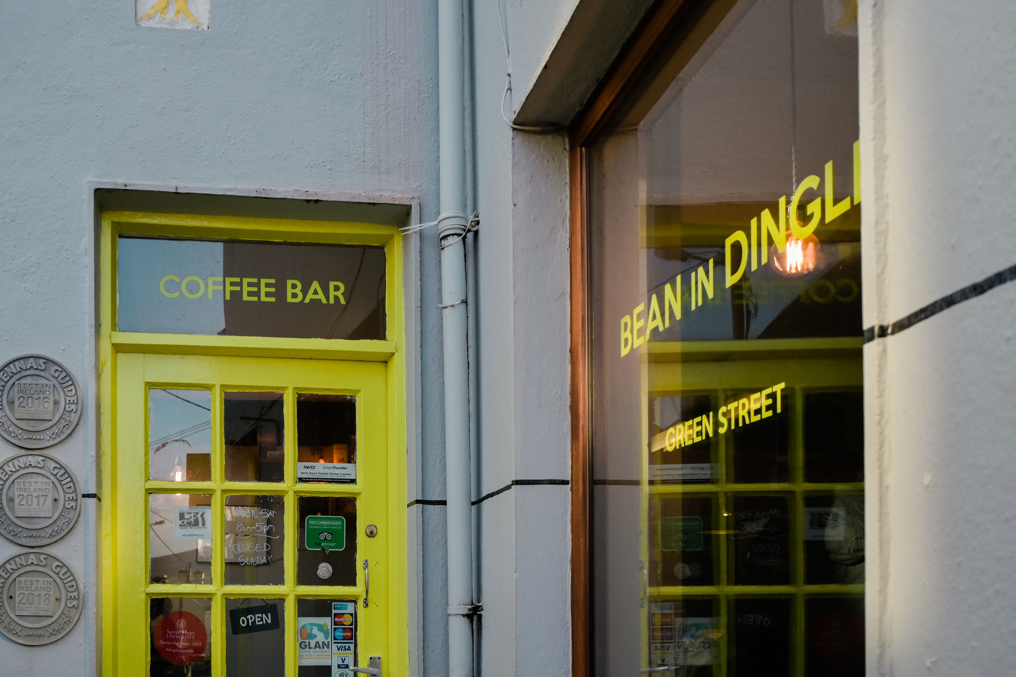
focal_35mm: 33
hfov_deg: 57.2
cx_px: 508
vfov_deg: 40.0
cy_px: 338
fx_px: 931
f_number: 4
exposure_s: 1/320
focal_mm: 22
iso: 125
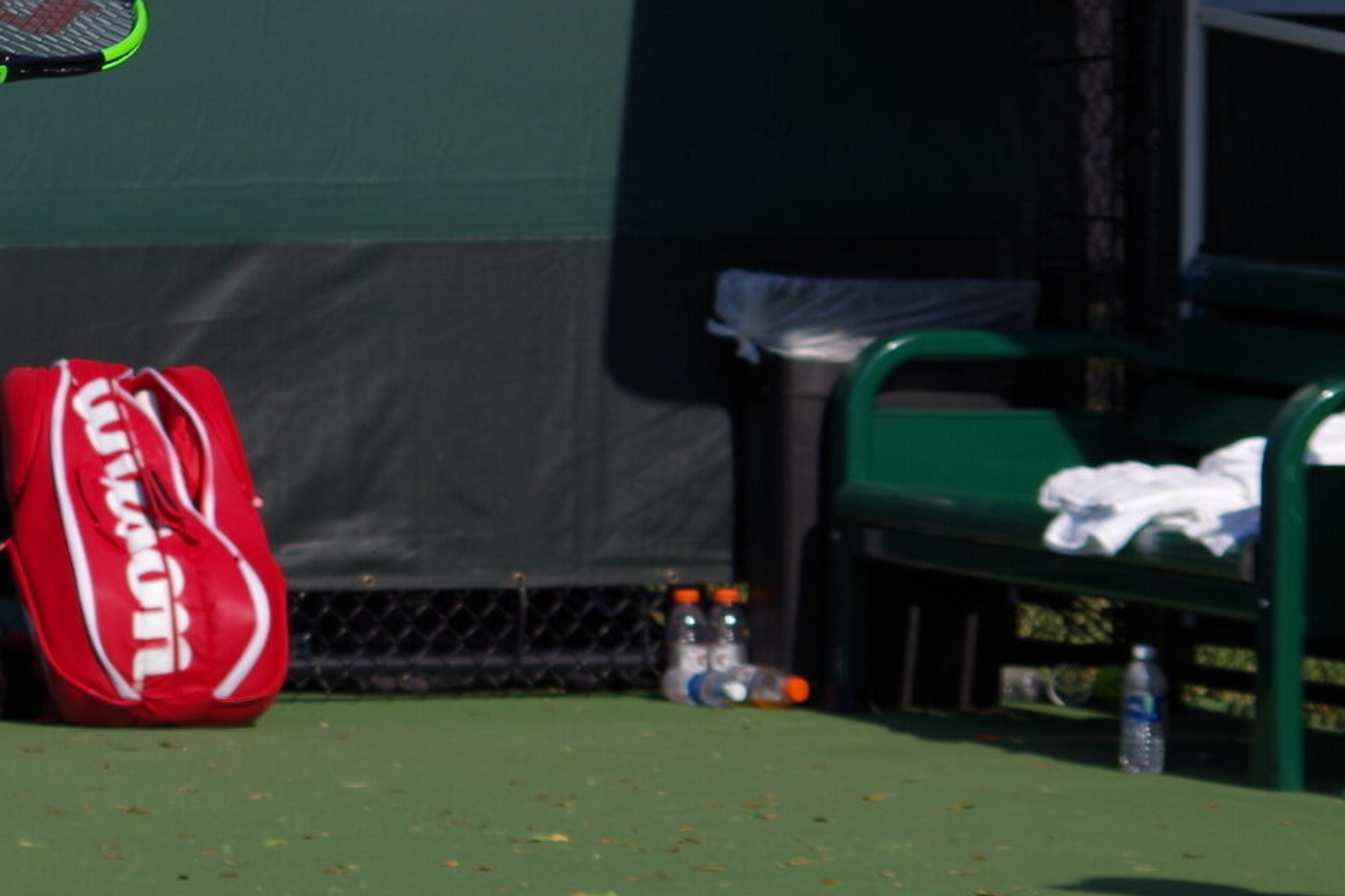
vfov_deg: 4.9
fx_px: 10571
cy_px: 454
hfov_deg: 7.2
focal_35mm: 283
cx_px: -210
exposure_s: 1/1000
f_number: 5.6
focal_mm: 70
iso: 160
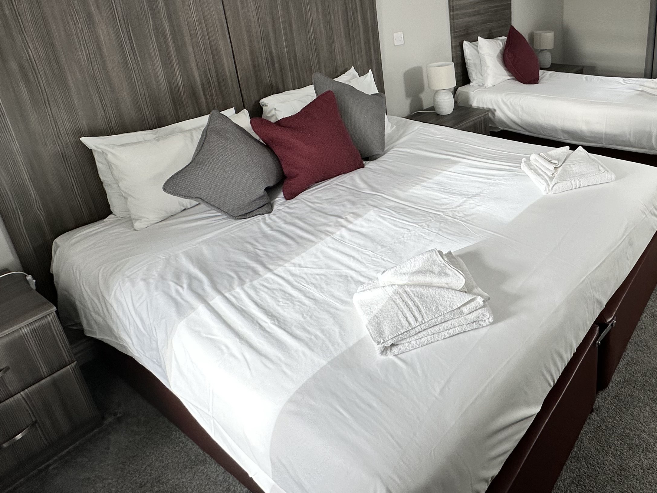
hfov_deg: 63.1
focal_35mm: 26
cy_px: 138
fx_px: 493
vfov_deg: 51.3
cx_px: 498
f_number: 2.2
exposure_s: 1/99
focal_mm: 2.22
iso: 80
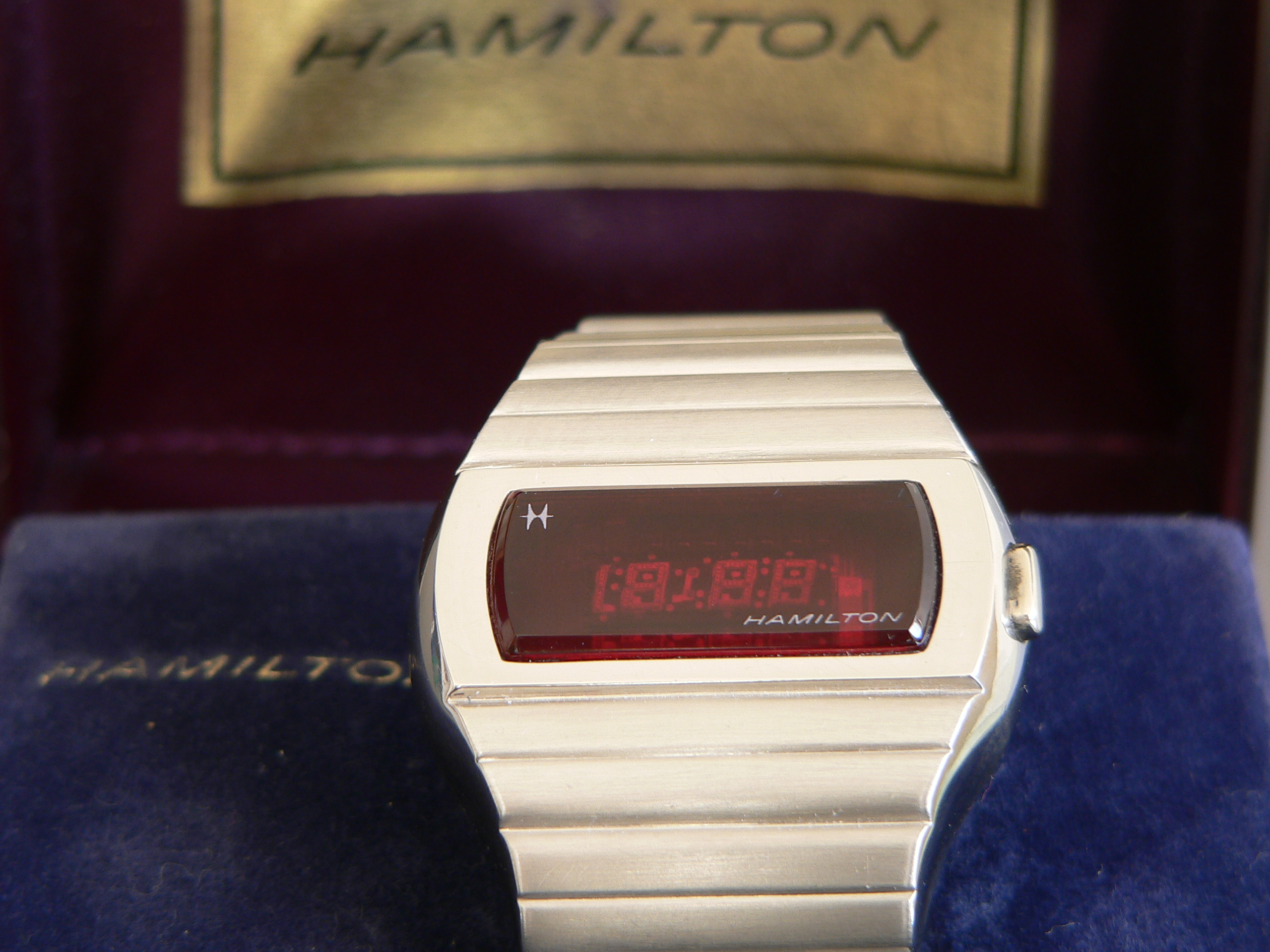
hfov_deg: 16.6
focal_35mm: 119
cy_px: 476
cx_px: 635
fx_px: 4366
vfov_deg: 12.5
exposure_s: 1/15
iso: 80
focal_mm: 19.9
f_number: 2.8
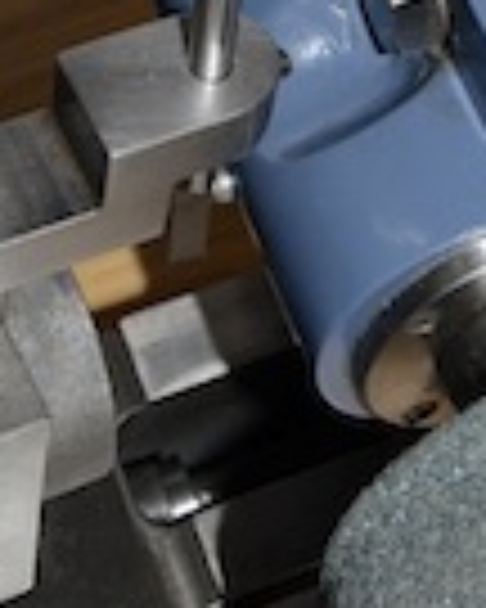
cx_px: 572
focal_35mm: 191
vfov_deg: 9.9
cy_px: -144
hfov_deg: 8.0
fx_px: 3442
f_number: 13
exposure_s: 1/60
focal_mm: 45
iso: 640
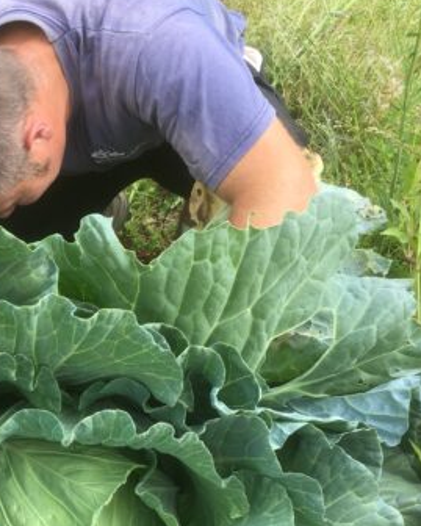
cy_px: 402
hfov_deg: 25.0
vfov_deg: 31.3
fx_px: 919
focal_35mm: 59
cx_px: 37
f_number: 2.2
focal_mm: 4.15
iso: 25
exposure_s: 1/228
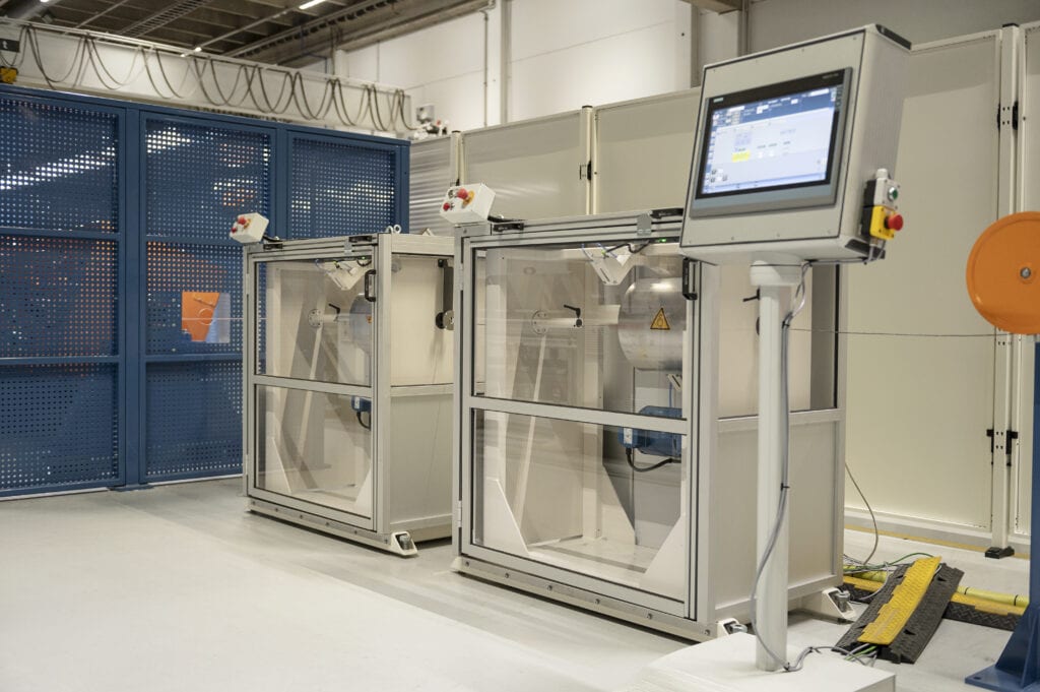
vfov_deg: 36.8
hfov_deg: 53.2
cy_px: 346
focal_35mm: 36
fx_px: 1039
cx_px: 520
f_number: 2.8
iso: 800
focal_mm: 36
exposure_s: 1/160
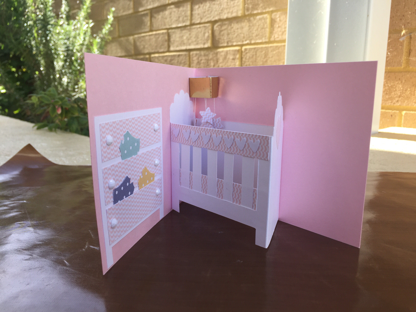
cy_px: 156
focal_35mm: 29
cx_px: 208
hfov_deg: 61.7
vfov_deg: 48.2
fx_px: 349
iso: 32
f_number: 2.2
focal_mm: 4.15
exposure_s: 1/399
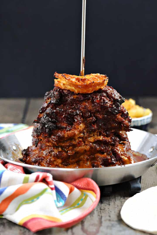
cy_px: 118
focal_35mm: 105
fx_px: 686
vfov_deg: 19.4
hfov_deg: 13.1
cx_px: 78
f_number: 6.3
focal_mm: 105
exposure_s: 1/100
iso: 3200
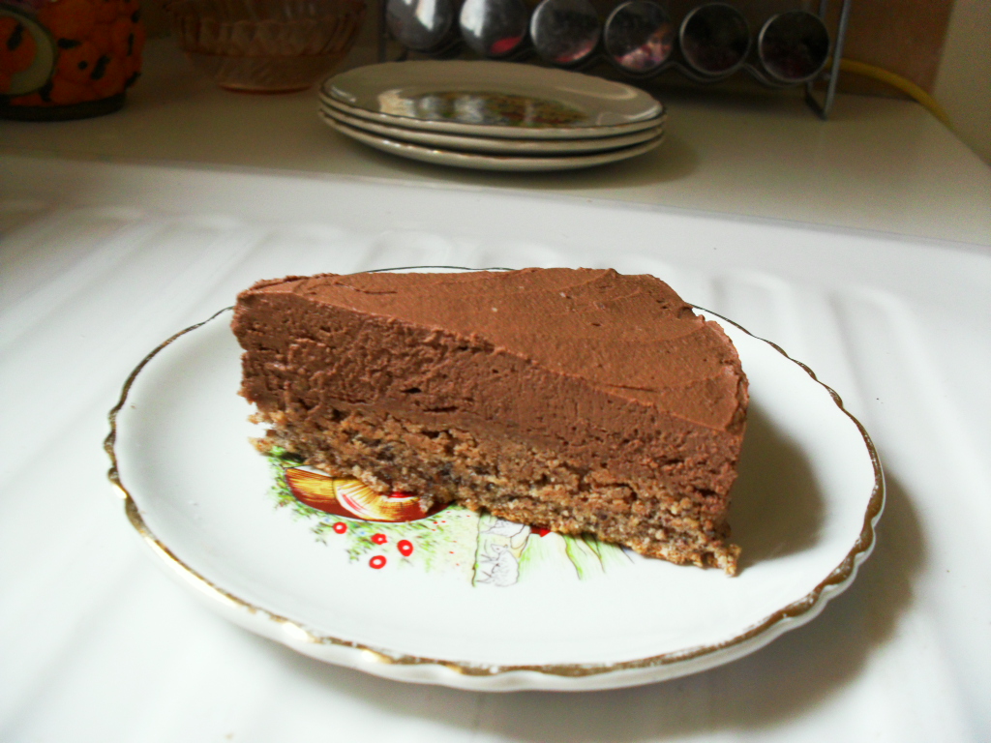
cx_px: 496
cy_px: 372
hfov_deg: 52.6
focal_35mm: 35
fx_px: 1002
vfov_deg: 40.7
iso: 120
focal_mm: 6.3
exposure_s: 1/30
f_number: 3.2
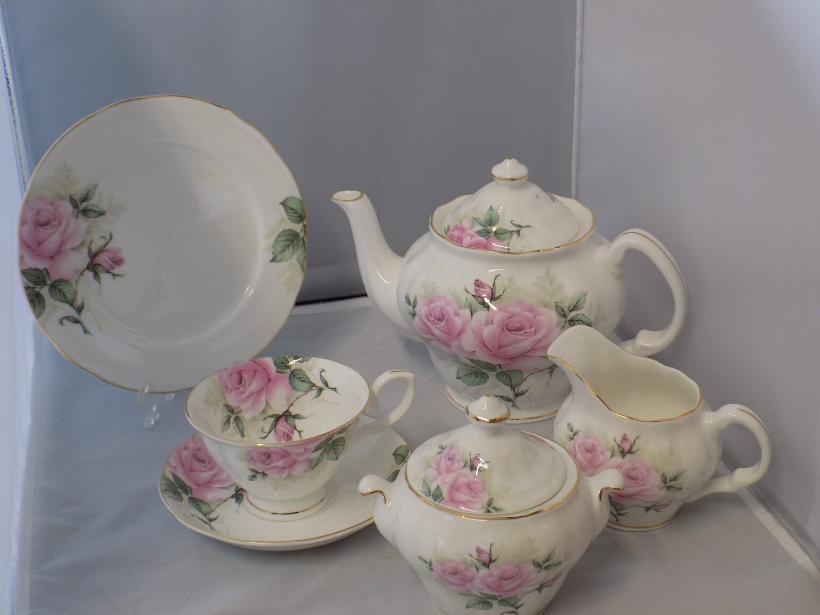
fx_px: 1232
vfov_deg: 28.0
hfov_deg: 36.8
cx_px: 410
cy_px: 308
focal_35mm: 52
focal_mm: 9.3
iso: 140
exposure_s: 1/30
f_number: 3.9
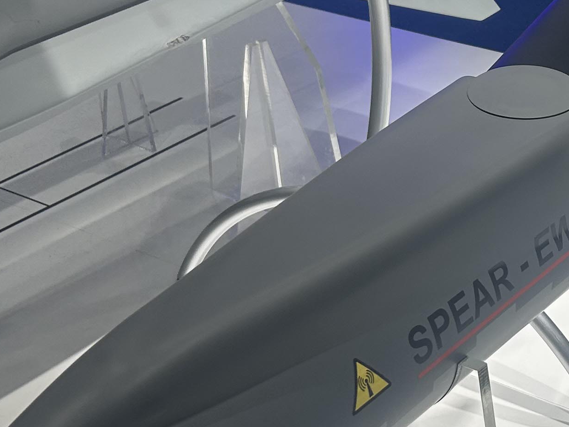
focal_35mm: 85
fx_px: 1397
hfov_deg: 22.2
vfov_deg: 17.3
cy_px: 298
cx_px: 569
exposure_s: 1/210
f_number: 1.5
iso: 40
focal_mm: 5.7
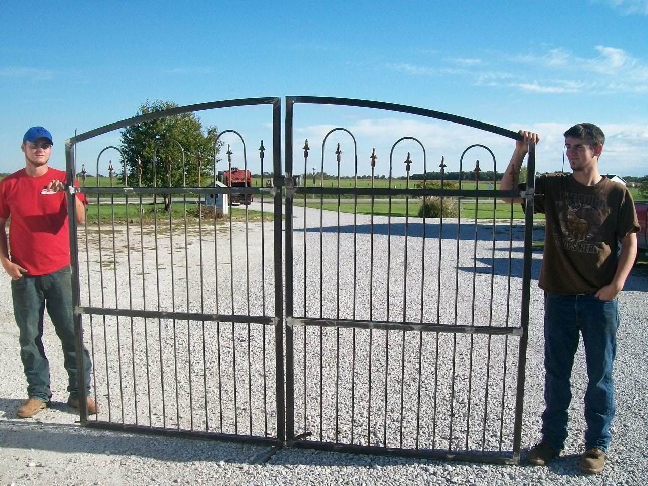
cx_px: 324
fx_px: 674
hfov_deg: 51.4
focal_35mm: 36
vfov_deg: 39.7
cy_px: 243
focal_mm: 6
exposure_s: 1/400
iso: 80
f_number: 4.8
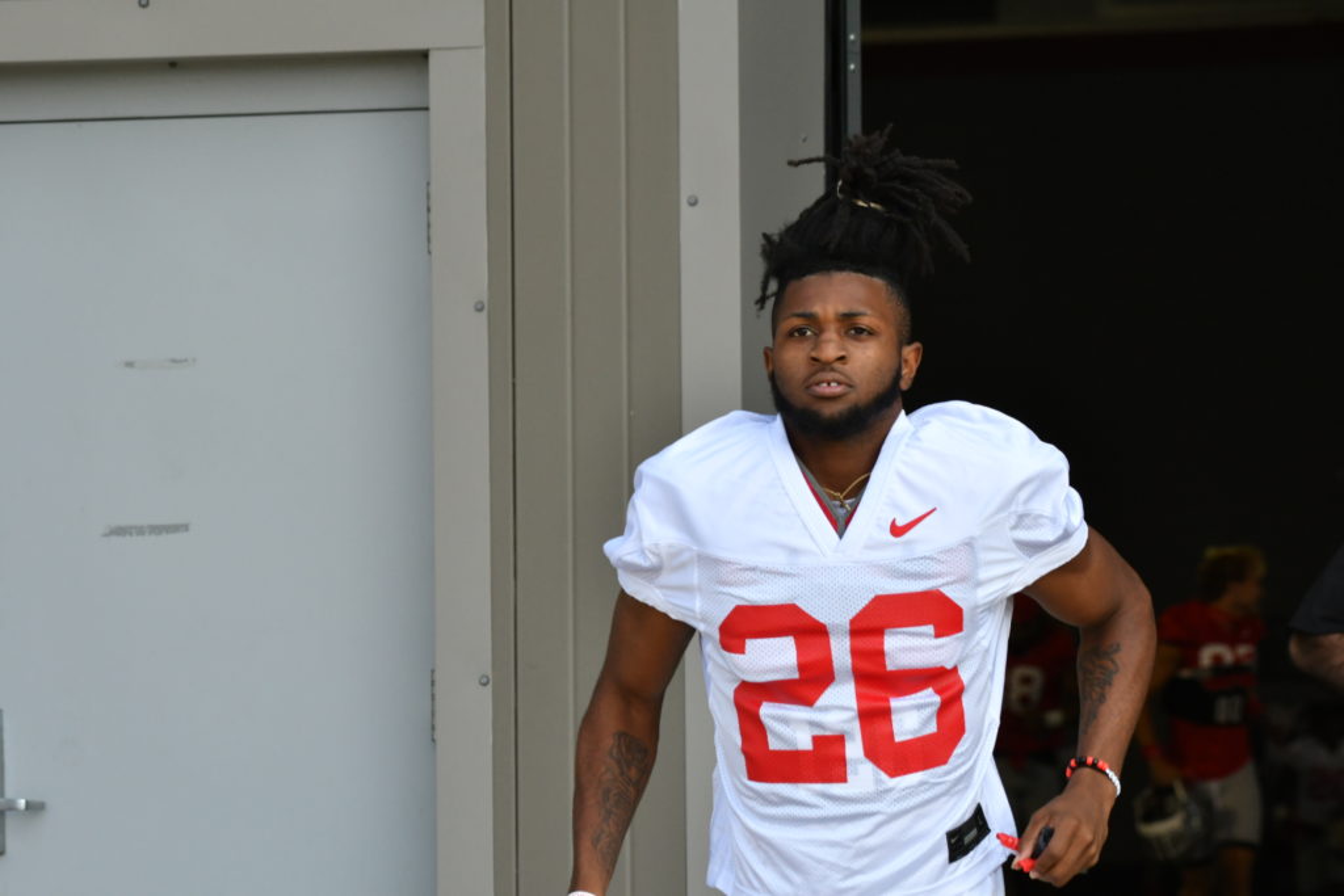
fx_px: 11201
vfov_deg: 4.6
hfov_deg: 6.9
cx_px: 672
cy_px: 448
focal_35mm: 300
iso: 1000
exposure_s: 1/640
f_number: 9
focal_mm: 200
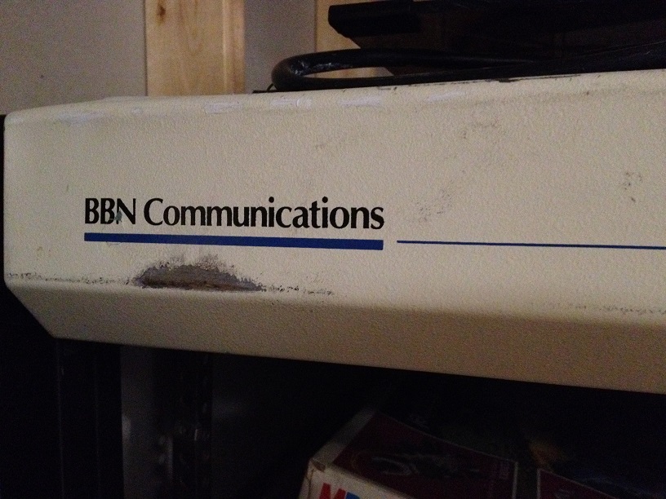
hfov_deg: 52.6
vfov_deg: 40.7
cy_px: 250
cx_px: 333
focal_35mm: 35
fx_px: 673
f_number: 2.4
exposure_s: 1/15
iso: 800
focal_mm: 4.28
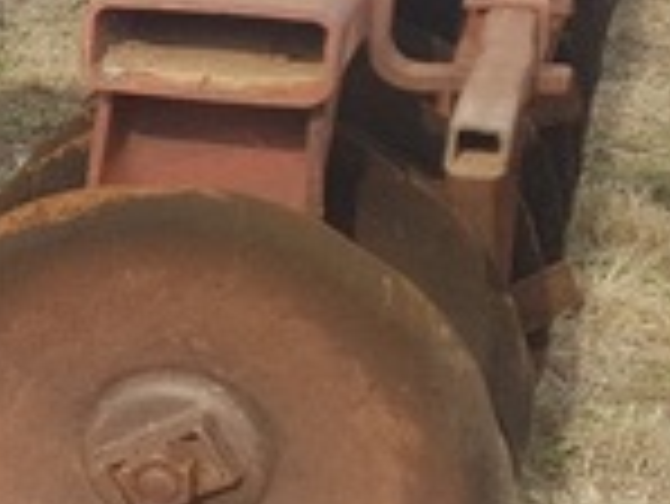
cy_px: 308
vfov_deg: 12.9
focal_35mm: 115
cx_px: -657
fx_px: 2228
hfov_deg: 14.4
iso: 40
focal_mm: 4.2
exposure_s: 1/820
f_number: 1.7
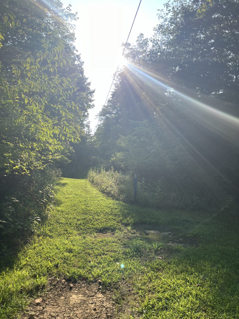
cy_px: 160
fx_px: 239
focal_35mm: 26
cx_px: 120
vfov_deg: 67.3
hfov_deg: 53.1
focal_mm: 5.1
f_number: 1.6
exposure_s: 1/1294
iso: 50
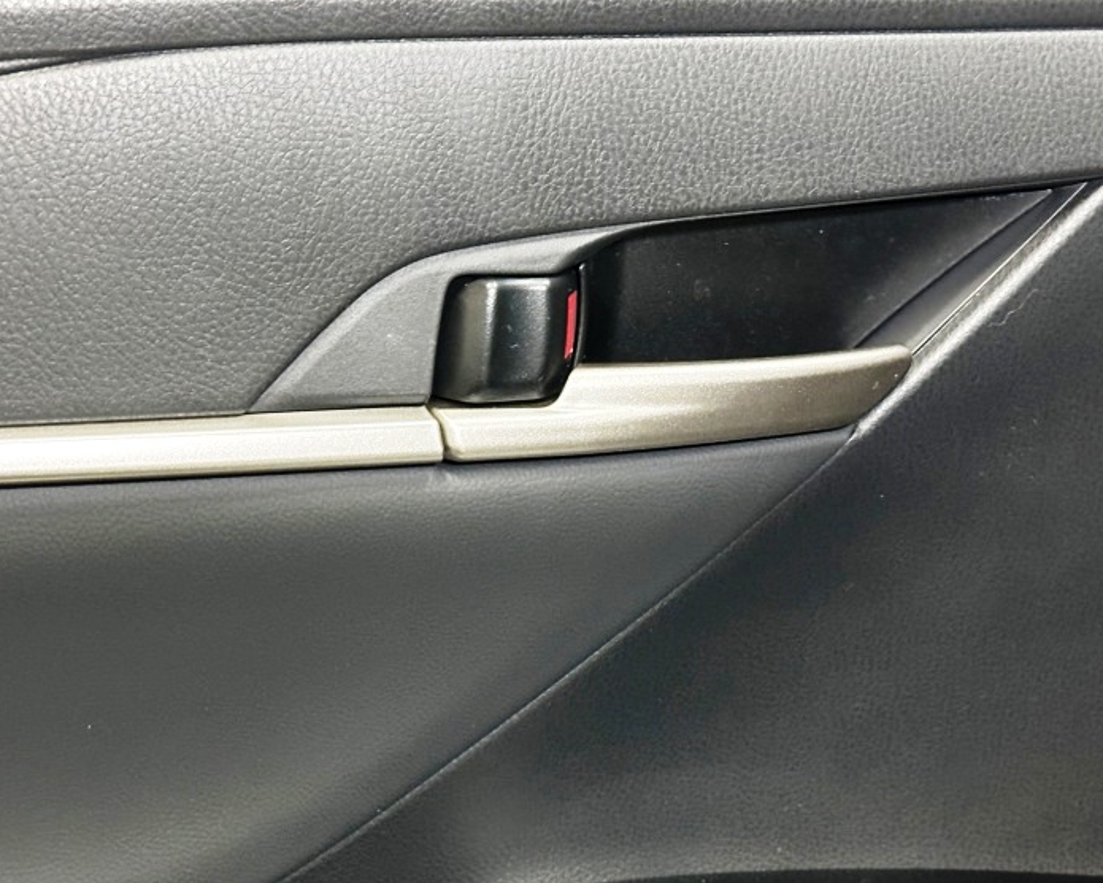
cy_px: 596
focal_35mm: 69
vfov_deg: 22.1
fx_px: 2252
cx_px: 551
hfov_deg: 27.5
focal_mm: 6.86
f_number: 1.78
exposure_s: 1/30
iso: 640
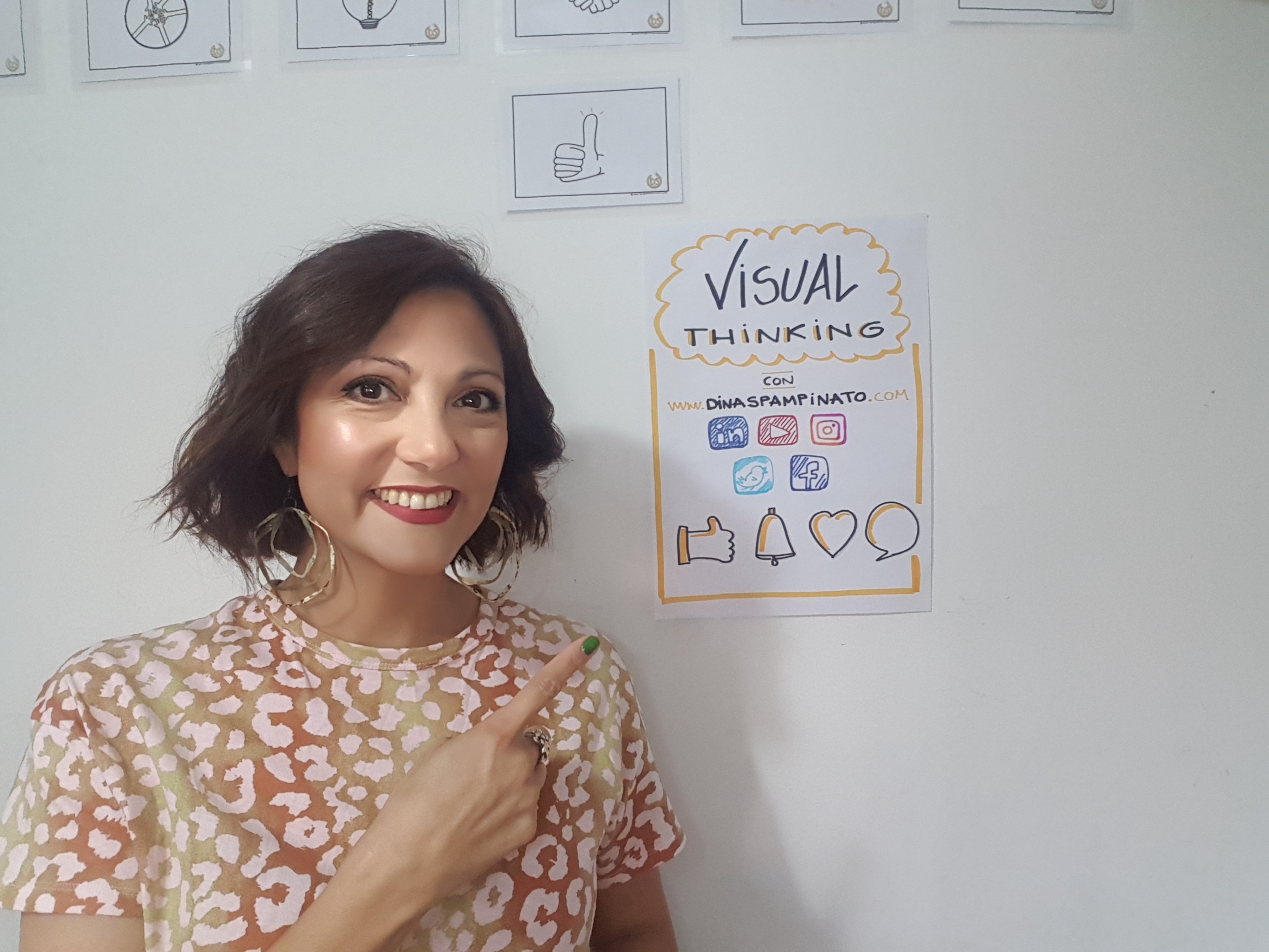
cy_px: 476
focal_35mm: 21
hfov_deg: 79.0
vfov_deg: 63.4
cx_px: 634
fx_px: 770
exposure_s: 1/17
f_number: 1.7
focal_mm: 2.1
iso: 160
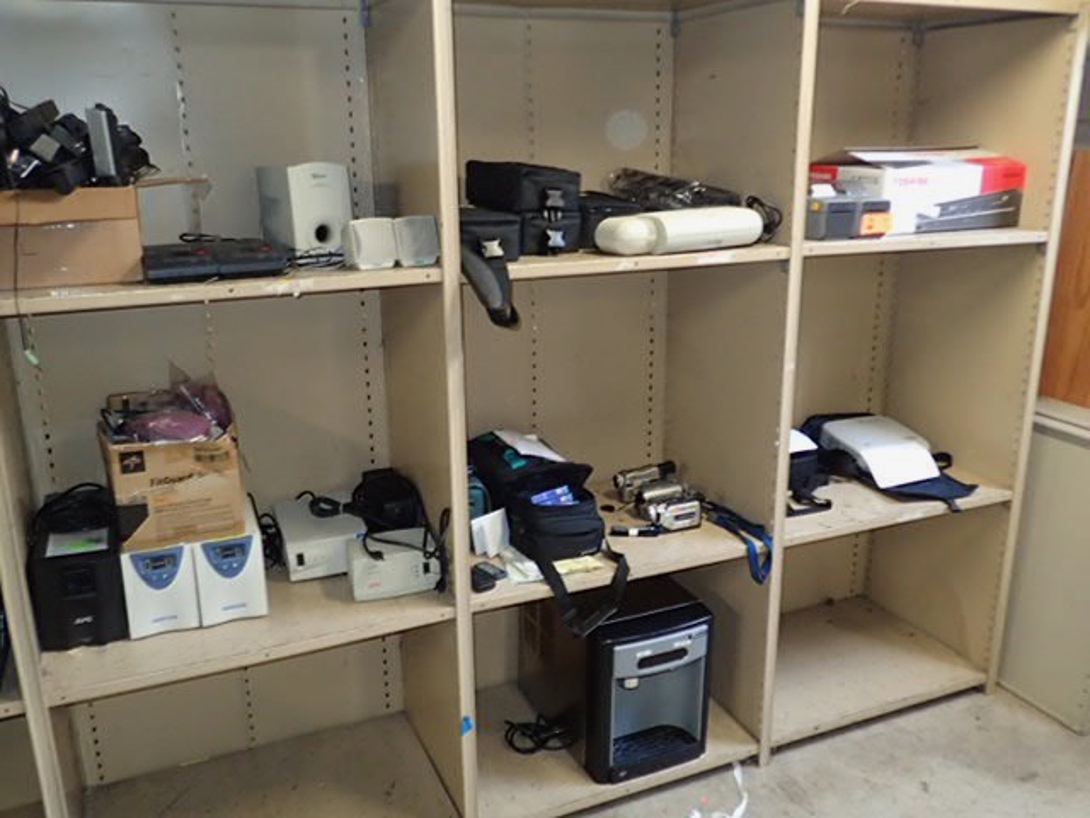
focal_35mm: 30
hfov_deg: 60.0
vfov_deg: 46.8
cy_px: 409
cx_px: 545
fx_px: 945
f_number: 2.3
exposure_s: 1/30
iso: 400
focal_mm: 5.5
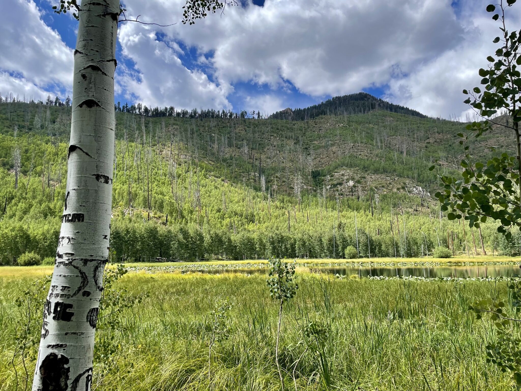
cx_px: 260
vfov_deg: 53.1
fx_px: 391
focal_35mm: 26
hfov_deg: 67.3
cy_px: 196
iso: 32
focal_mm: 4.2
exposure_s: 1/3205
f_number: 1.6
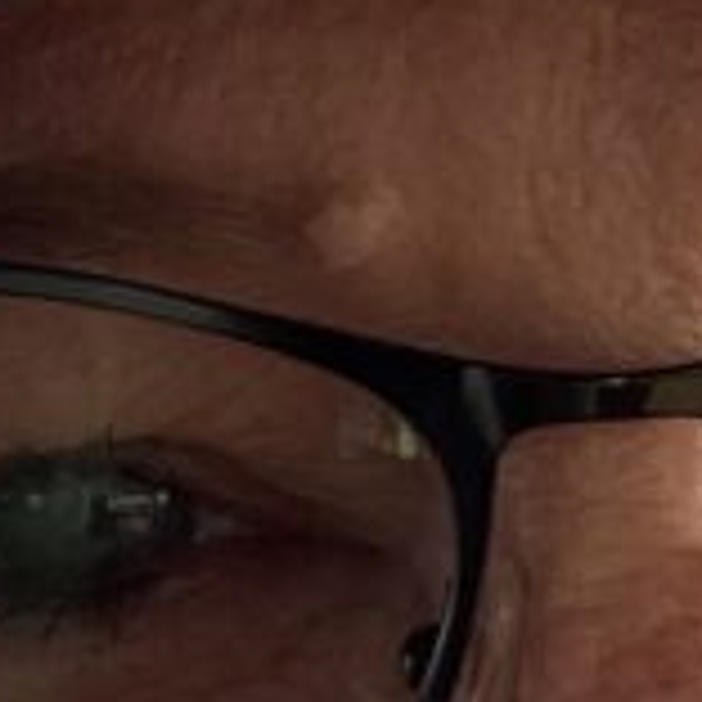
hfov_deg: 6.2
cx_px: -634
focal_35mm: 278
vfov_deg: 6.3
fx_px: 6378
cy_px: 171
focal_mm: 2.87
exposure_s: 1/120
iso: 32
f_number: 2.2
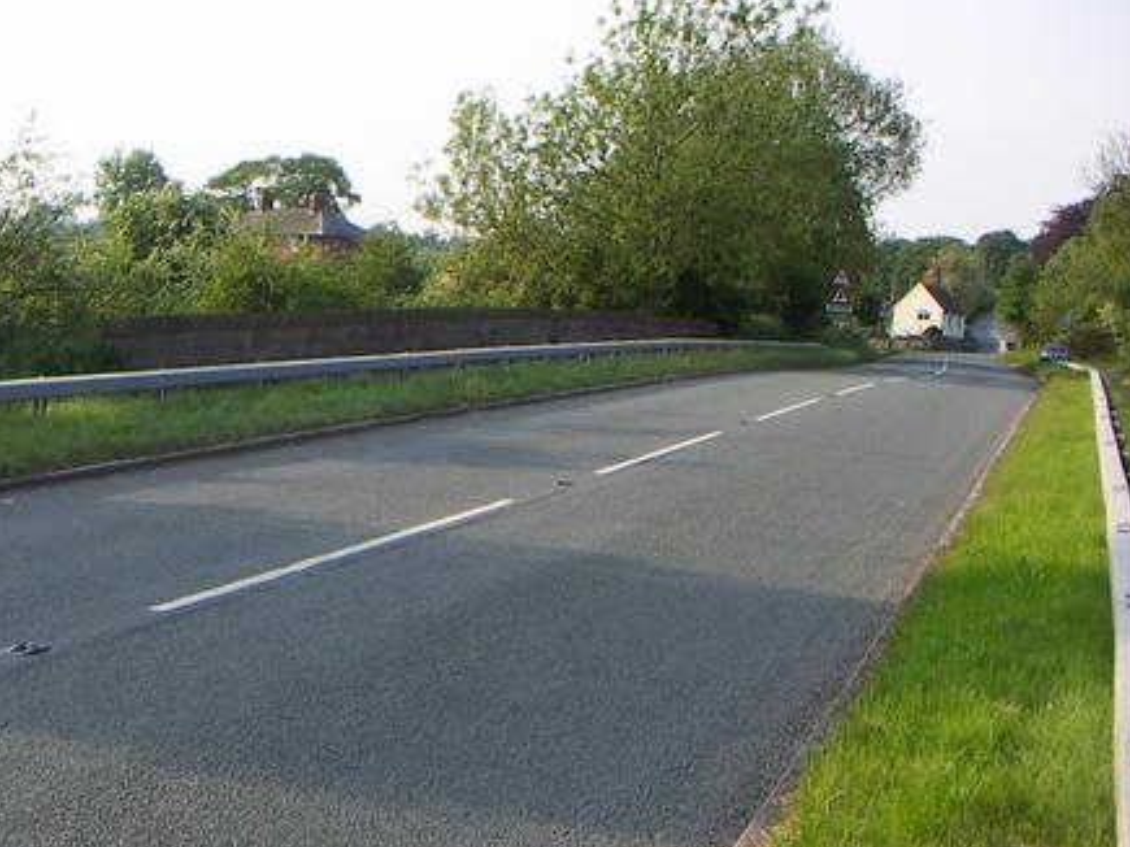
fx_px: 1730
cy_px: 473
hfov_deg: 35.8
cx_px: 364
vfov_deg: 27.5
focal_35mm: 53
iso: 50
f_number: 2.8
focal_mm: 4.7
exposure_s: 1/400
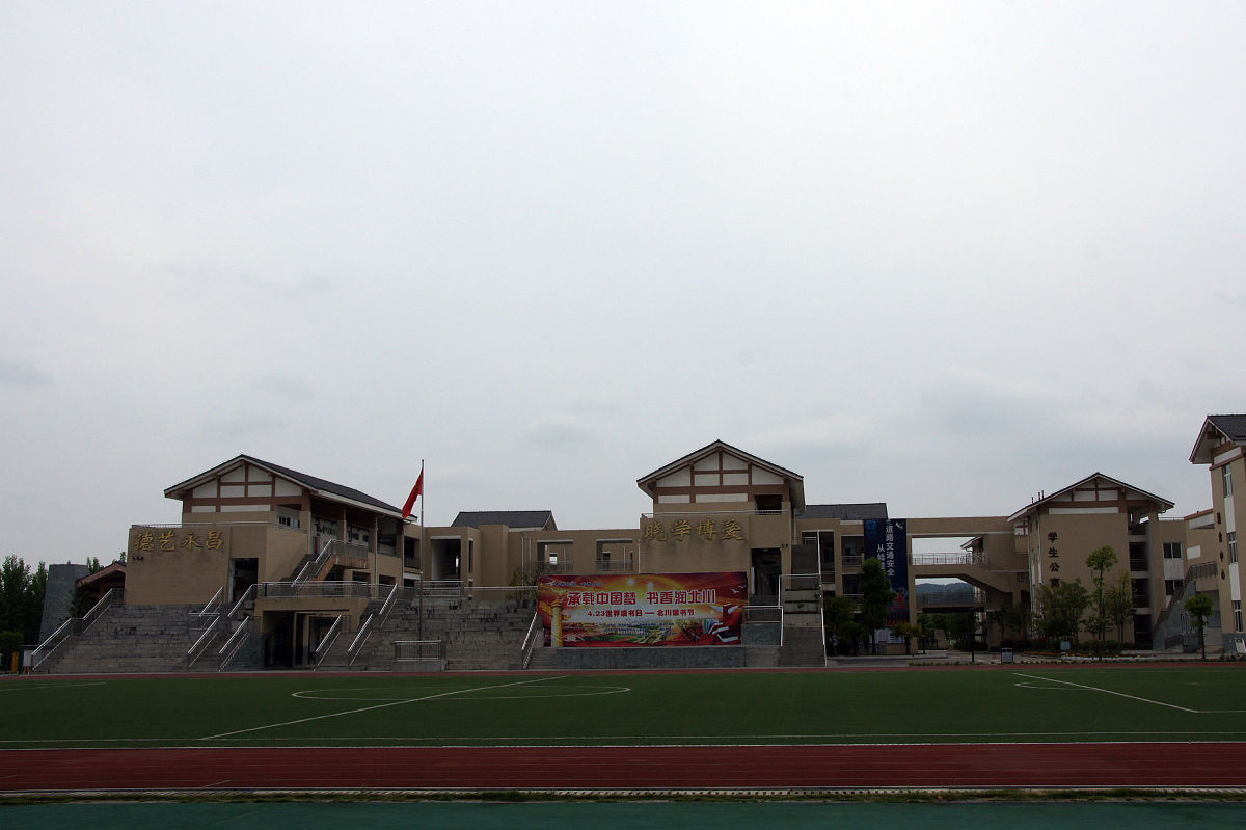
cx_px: 623
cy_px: 415
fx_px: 1245
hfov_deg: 53.2
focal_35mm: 36
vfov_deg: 36.8
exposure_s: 1/500
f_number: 10
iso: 200
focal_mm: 24
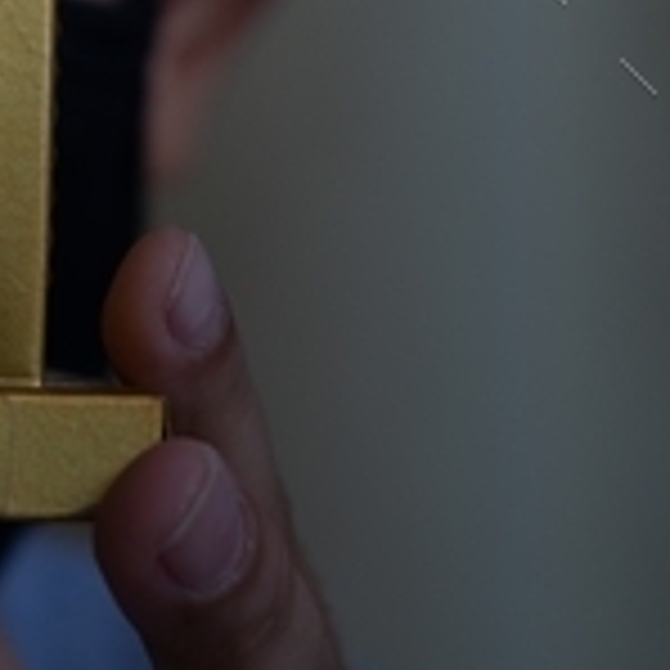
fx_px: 5518
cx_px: -418
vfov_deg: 6.9
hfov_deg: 6.8
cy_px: -317
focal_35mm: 252
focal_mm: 50
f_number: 4
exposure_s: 1/160
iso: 320
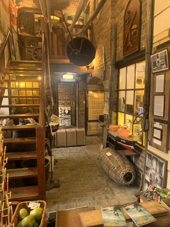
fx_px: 170
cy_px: 114
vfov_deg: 67.3
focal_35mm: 26
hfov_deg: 53.1
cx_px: 85
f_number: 1.8
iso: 400
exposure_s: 1/33
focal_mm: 4.2
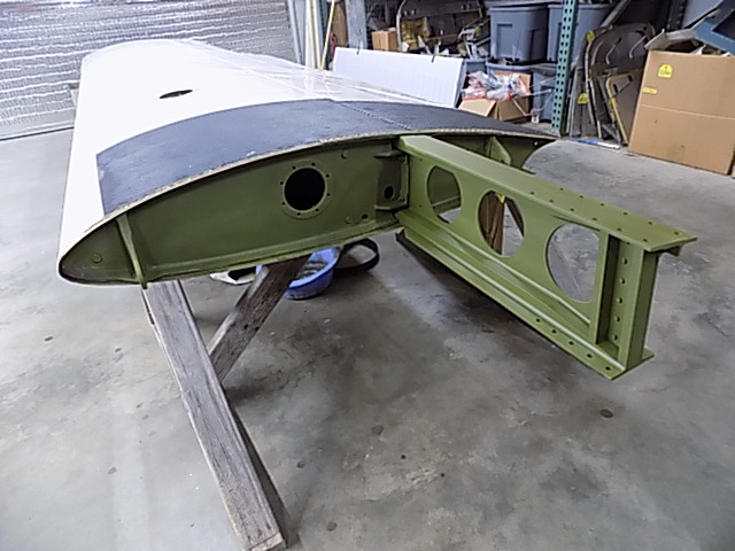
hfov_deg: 73.9
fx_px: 488
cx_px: 368
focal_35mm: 23
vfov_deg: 58.9
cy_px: 276
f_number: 3.1
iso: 400
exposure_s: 1/20
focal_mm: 4
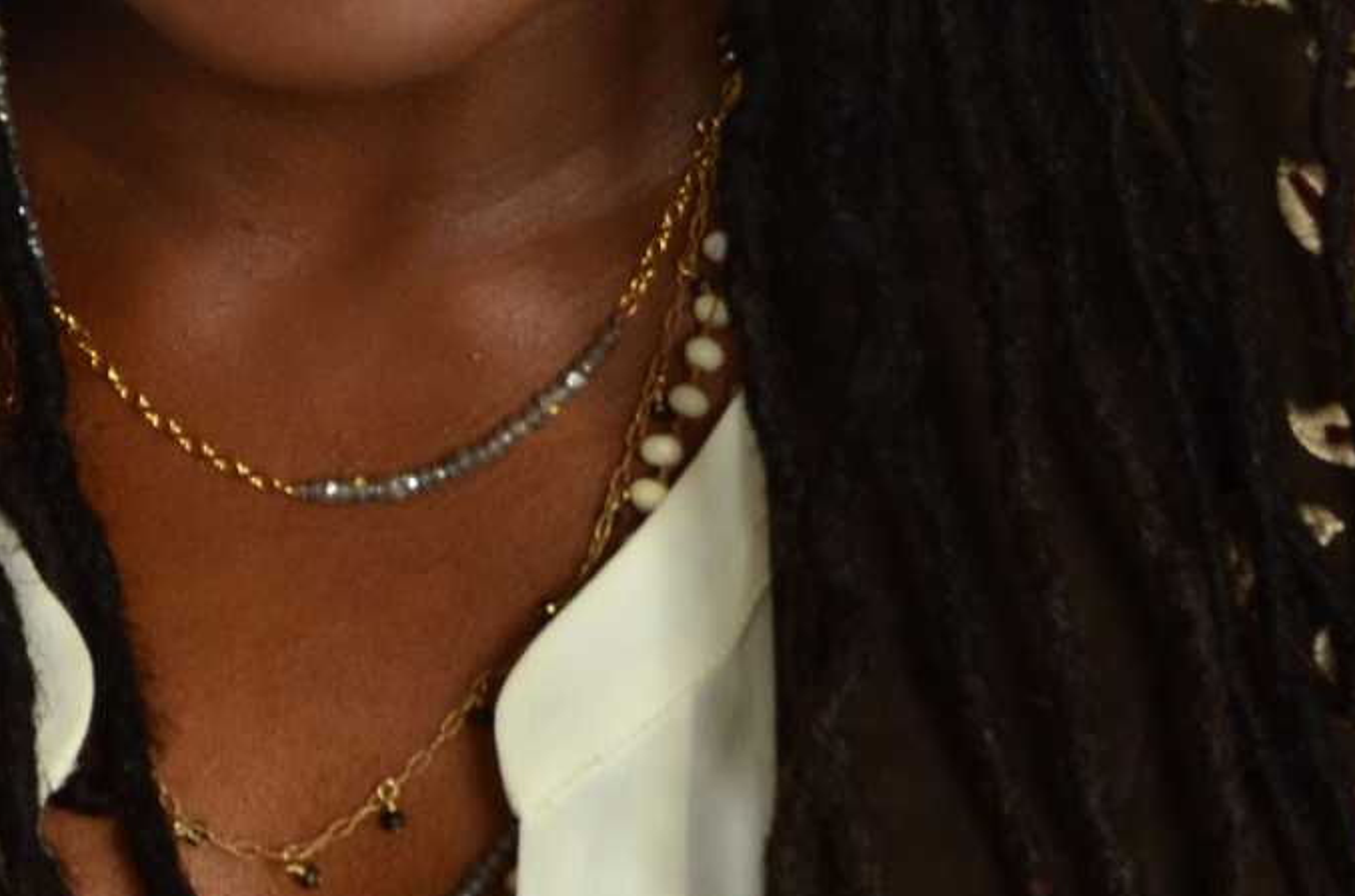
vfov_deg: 3.7
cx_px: 1085
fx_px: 13969
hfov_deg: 5.5
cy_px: -150
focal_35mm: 372
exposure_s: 1/125
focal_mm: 82
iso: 400
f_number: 10
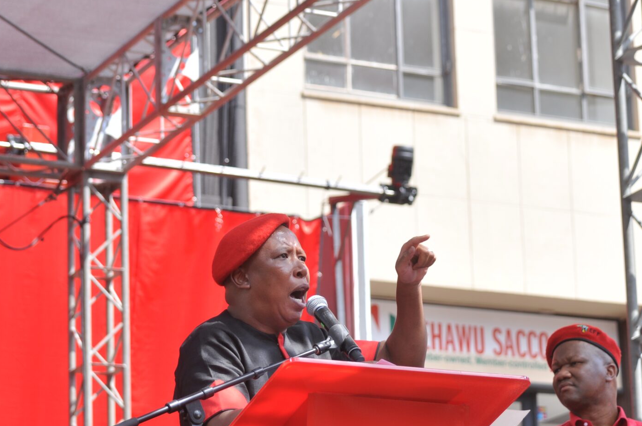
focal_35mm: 154
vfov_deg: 8.9
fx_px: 2743
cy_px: 292
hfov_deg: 13.3
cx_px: 428
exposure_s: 1/500
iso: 200
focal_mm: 70
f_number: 4.5
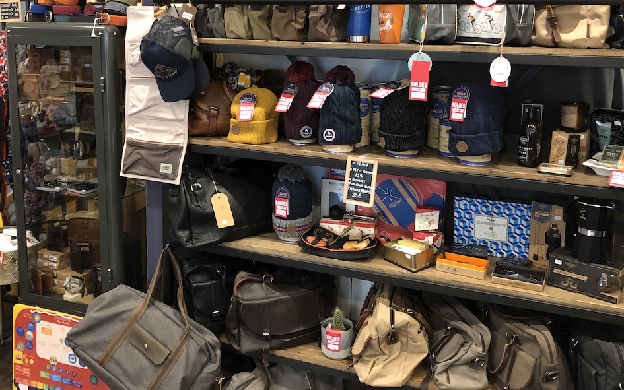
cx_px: 284
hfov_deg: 51.5
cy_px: 120
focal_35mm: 38
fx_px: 646
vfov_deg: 33.2
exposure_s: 1/13
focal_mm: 4
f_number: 1.8
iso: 100
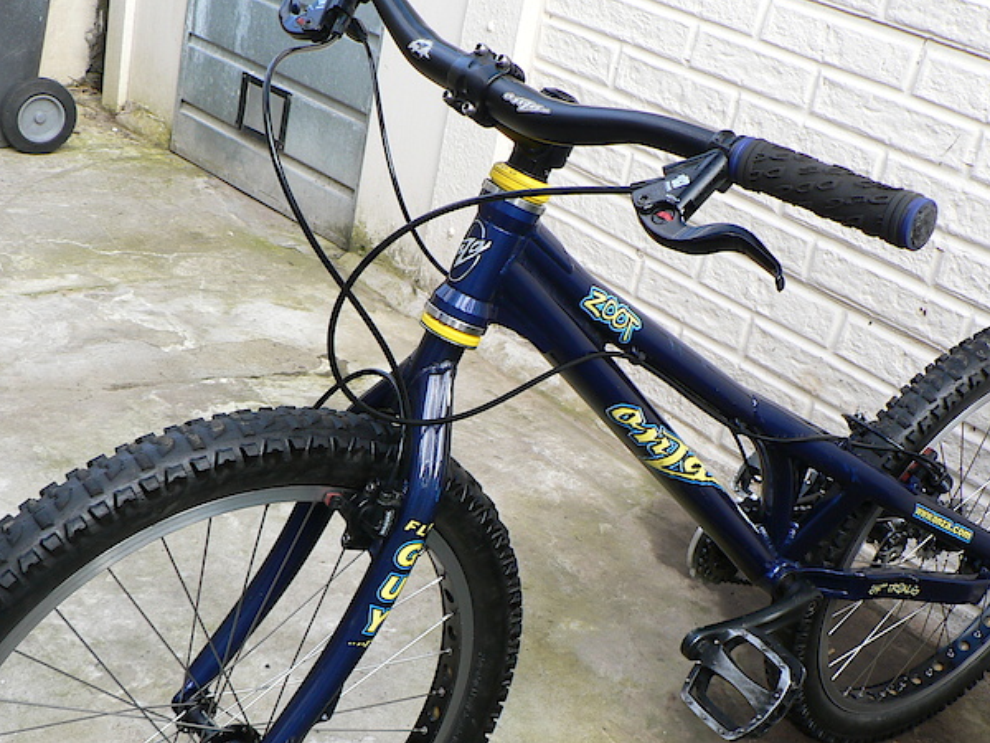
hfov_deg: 39.7
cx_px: 478
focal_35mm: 48
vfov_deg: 30.1
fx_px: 1373
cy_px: 476
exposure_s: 1/80
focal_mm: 6
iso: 80
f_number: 3.6
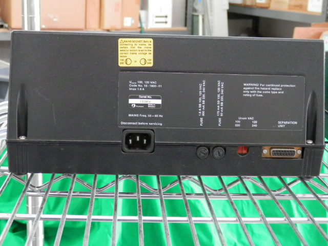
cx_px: 164
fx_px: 569
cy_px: 123
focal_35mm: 60
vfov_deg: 24.4
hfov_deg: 32.2
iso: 800
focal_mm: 10.8
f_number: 4.2
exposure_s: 1/30
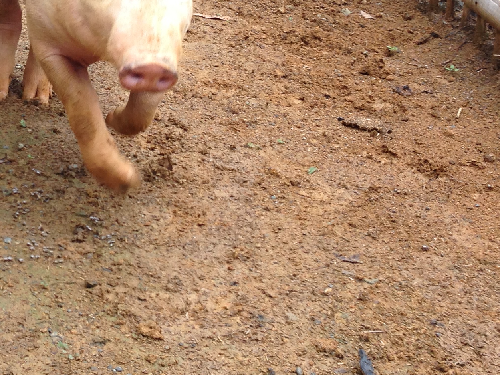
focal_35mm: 86
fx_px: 1242
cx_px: 104
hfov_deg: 22.5
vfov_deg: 16.9
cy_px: 15
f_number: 2.4
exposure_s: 1/224
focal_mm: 4.12
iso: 50
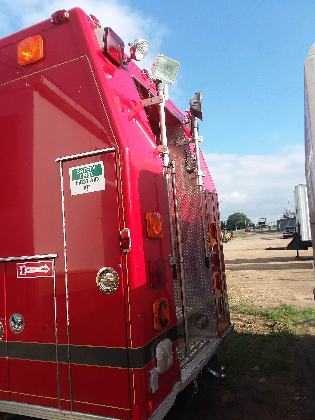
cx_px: 158
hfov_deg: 51.4
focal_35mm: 27
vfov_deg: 65.3
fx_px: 328
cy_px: 210
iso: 50
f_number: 1.9
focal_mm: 2.91
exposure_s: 1/878
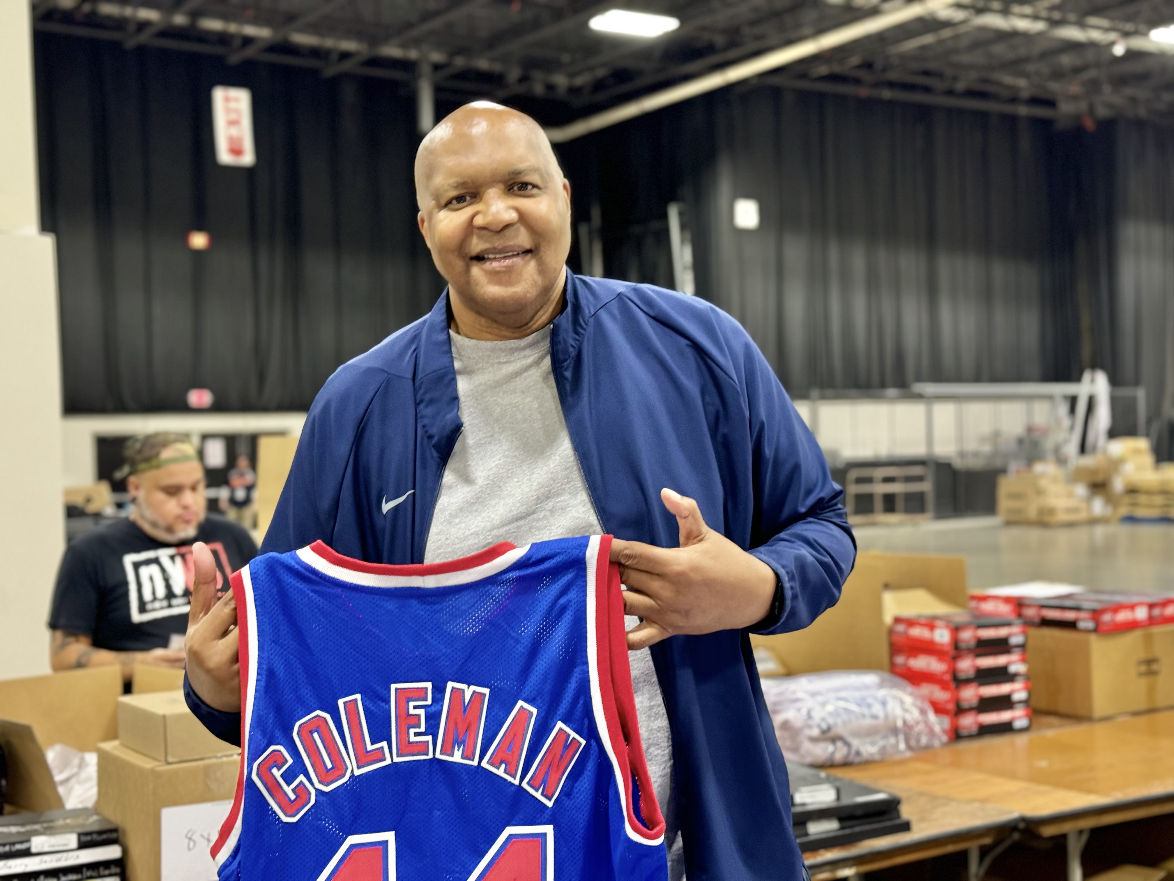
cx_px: 587
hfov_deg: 39.7
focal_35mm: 48
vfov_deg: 30.3
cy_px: 440
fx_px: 1628
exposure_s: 1/40
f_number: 1.78
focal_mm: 6.76
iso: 250
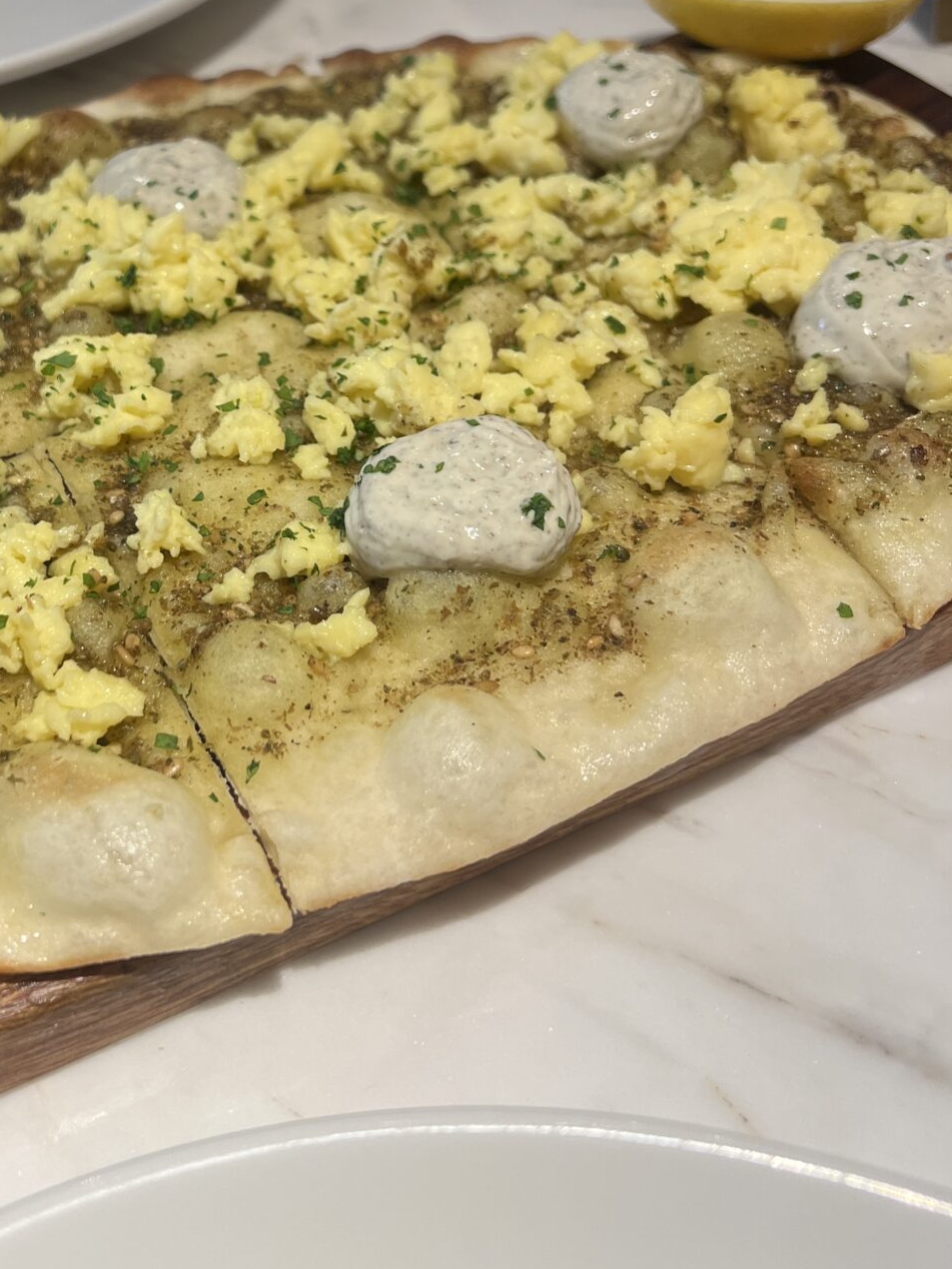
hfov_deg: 33.5
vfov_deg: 44.0
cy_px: 393
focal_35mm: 42
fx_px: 1540
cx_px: 205
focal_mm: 5.7
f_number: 1.5
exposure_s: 1/121
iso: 100
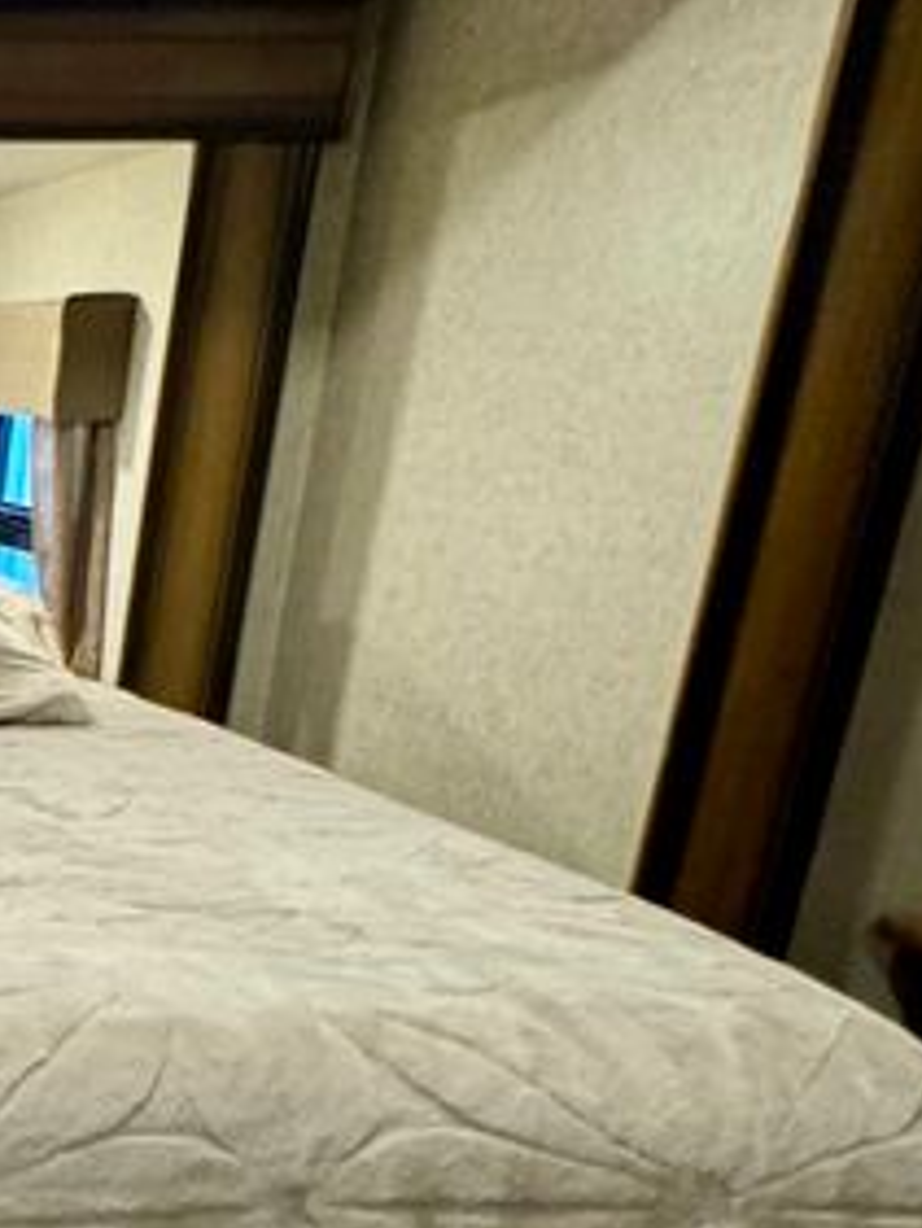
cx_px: -708
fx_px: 1810
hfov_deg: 20.6
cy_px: 887
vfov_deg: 36.8
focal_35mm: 51
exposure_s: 1/60
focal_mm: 2.22
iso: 500
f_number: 2.2
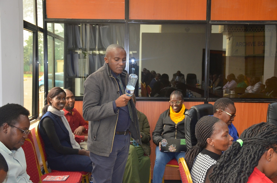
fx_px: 369
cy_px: 92
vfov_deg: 28.0
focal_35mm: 48
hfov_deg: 41.2
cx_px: 138
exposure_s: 1/60
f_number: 4
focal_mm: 32
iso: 800
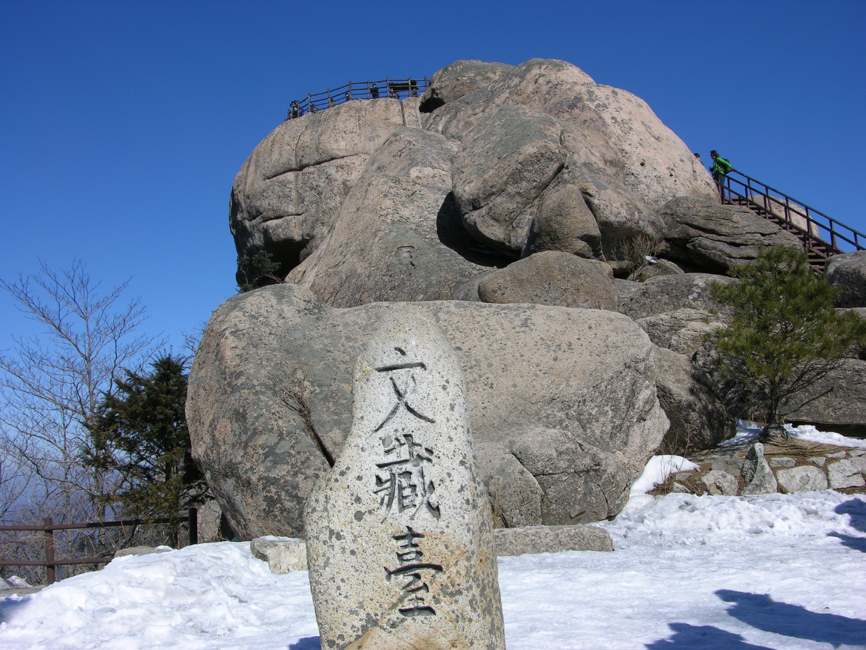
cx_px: 433
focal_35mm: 35
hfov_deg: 52.6
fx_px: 876
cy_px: 325
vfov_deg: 40.7
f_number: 7.1
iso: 50
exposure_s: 1/286
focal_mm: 8.9
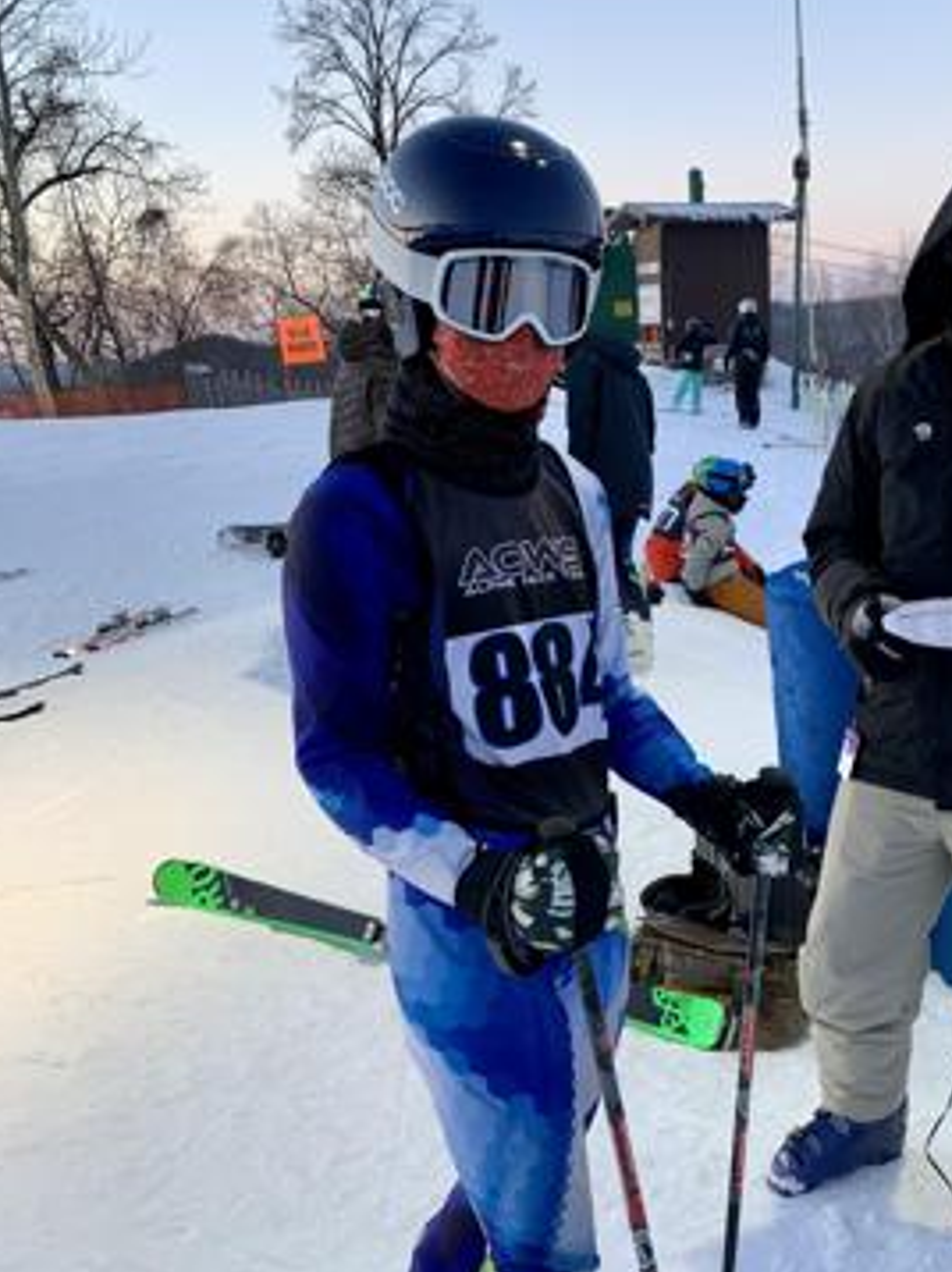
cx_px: 707
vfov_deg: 46.4
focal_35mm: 40
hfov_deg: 35.2
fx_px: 1469
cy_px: 807
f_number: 1.8
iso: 50
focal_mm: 4.25
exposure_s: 1/120
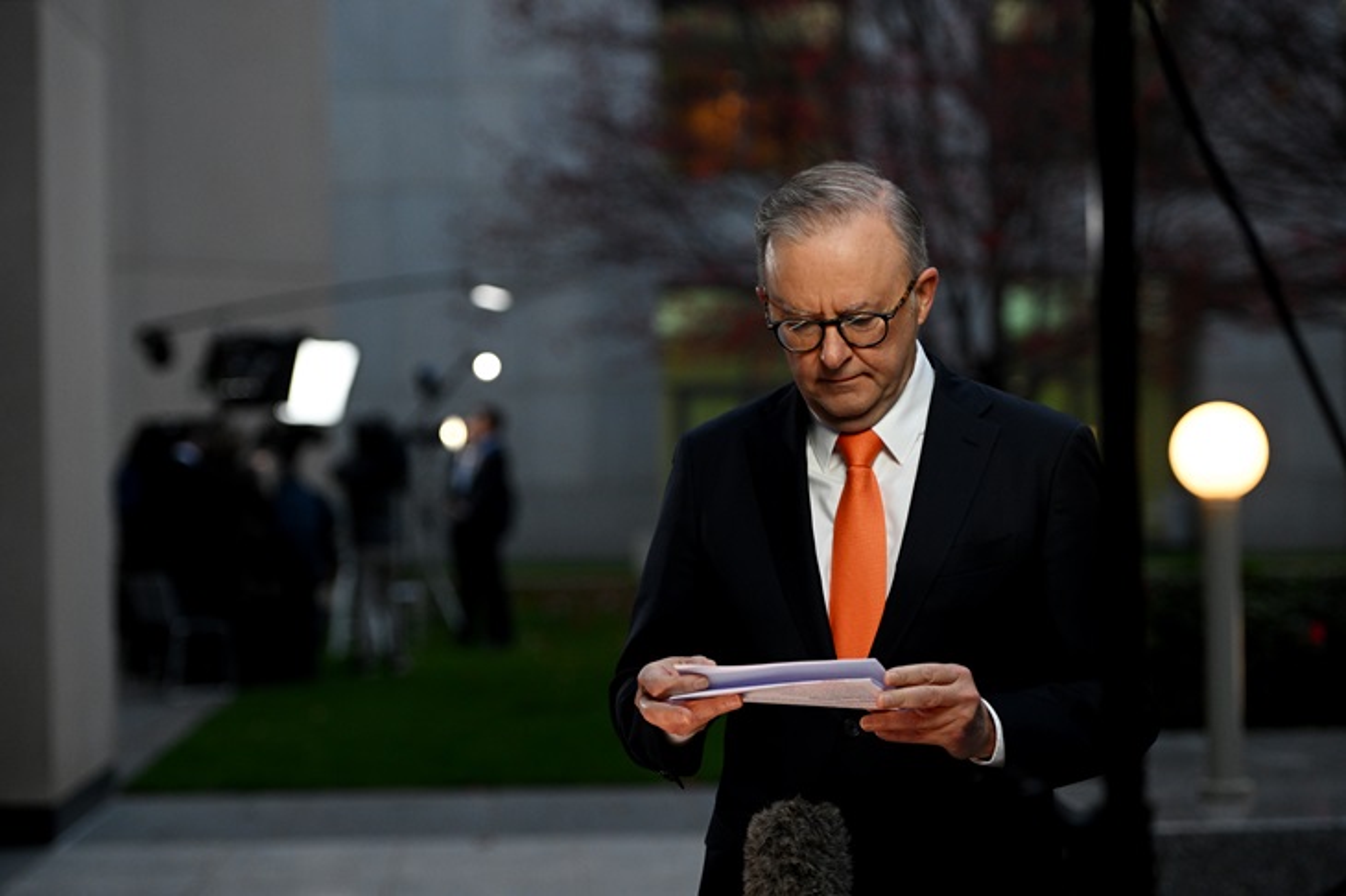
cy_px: 448
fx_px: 3214
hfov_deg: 23.7
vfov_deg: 15.9
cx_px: 673
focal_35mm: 86
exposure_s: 1/800
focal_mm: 86
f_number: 2.8
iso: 2000
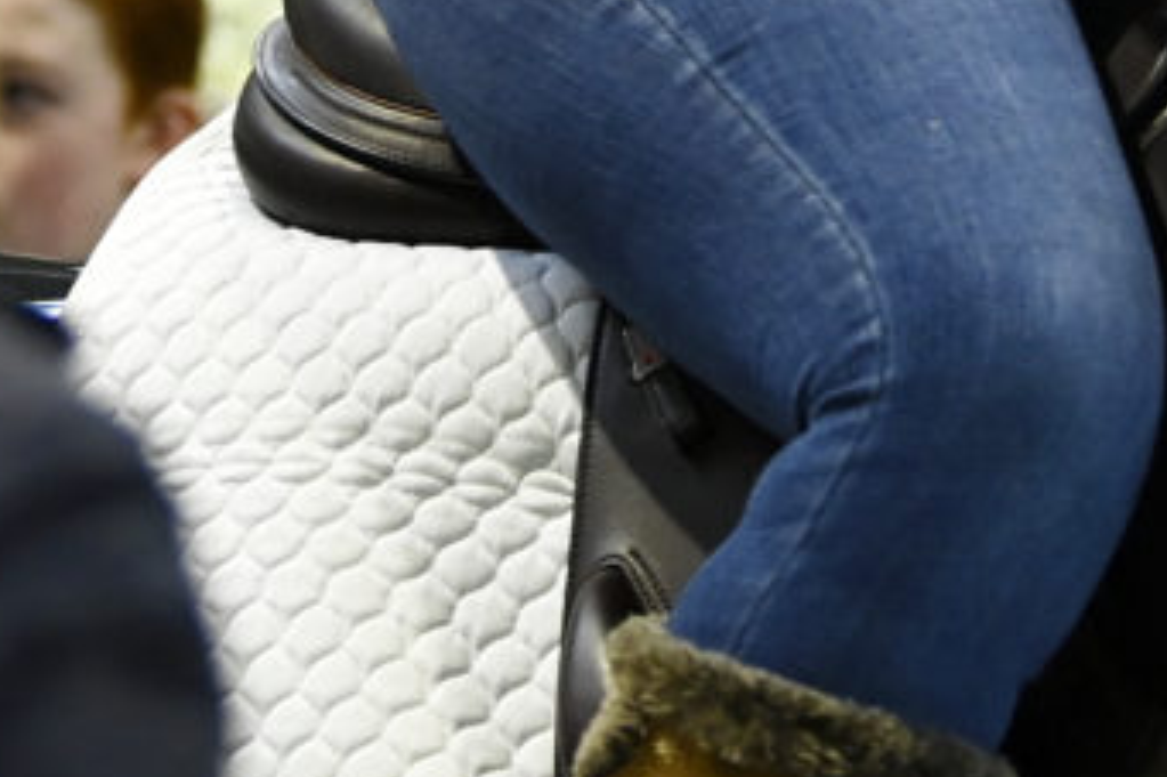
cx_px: 1537
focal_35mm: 437
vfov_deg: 3.1
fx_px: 14159
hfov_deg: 4.7
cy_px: -833
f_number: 3.5
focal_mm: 95
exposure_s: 1/125
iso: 2000
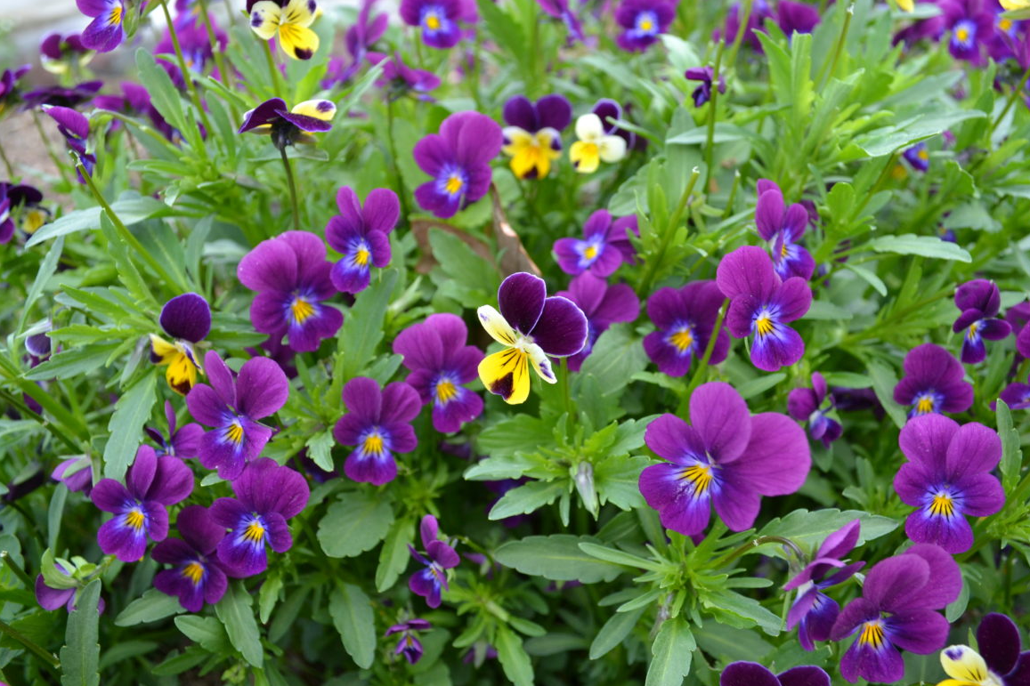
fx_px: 801
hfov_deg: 65.5
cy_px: 333
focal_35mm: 28
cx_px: 530
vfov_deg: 46.4
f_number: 5.6
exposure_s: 1/125
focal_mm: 18
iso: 360
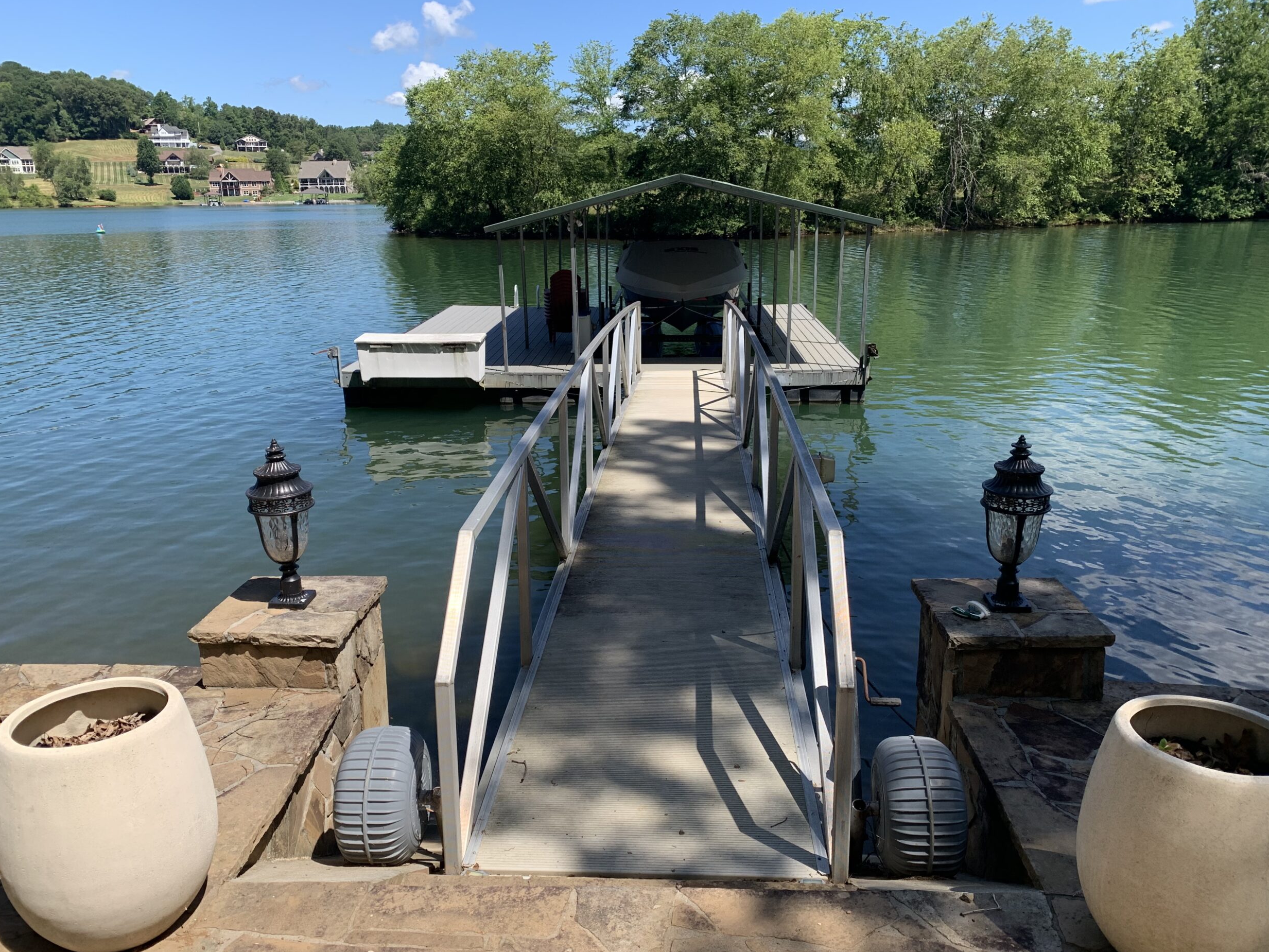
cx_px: 640
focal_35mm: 27
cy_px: 489
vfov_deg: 51.4
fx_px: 990
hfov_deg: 65.3
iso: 25
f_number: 1.8
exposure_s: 1/1585
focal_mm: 4.25
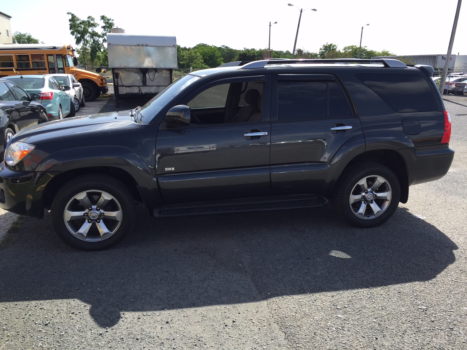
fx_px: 391
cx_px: 234
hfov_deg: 61.7
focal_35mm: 29
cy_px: 175
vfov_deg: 48.2
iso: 32
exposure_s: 1/942
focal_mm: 4.15
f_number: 2.2
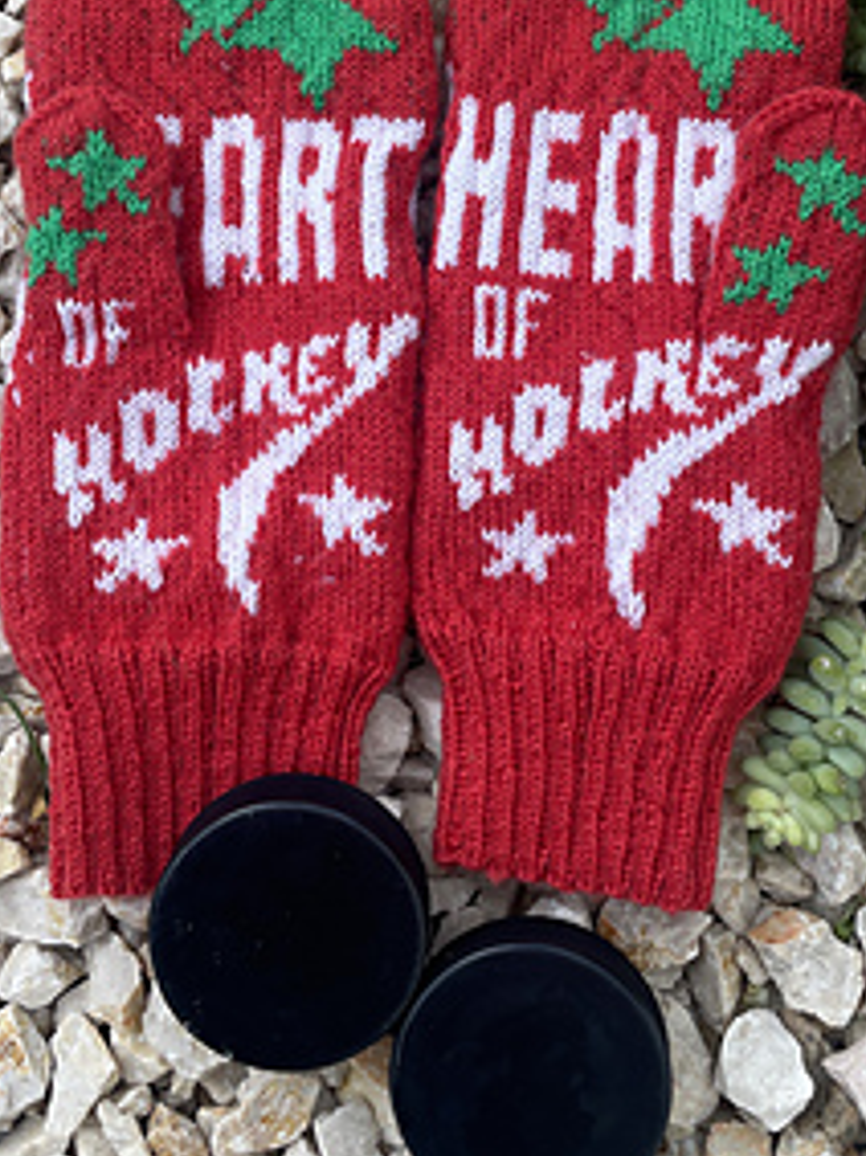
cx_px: 480
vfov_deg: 40.8
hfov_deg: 31.5
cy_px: 396
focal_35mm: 46
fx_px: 1536
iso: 32
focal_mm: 4.2
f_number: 1.6
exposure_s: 1/324
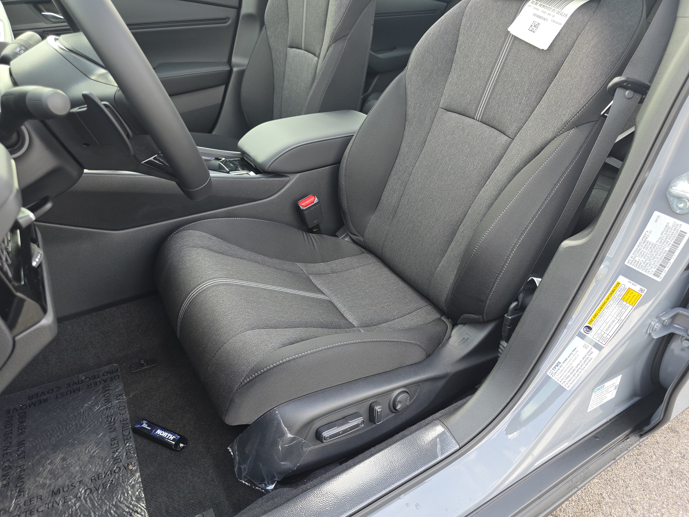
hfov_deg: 73.9
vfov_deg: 58.9
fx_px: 458
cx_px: 344
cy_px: 258
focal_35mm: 23
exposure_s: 1/180
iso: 50
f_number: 1.7
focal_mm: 6.3
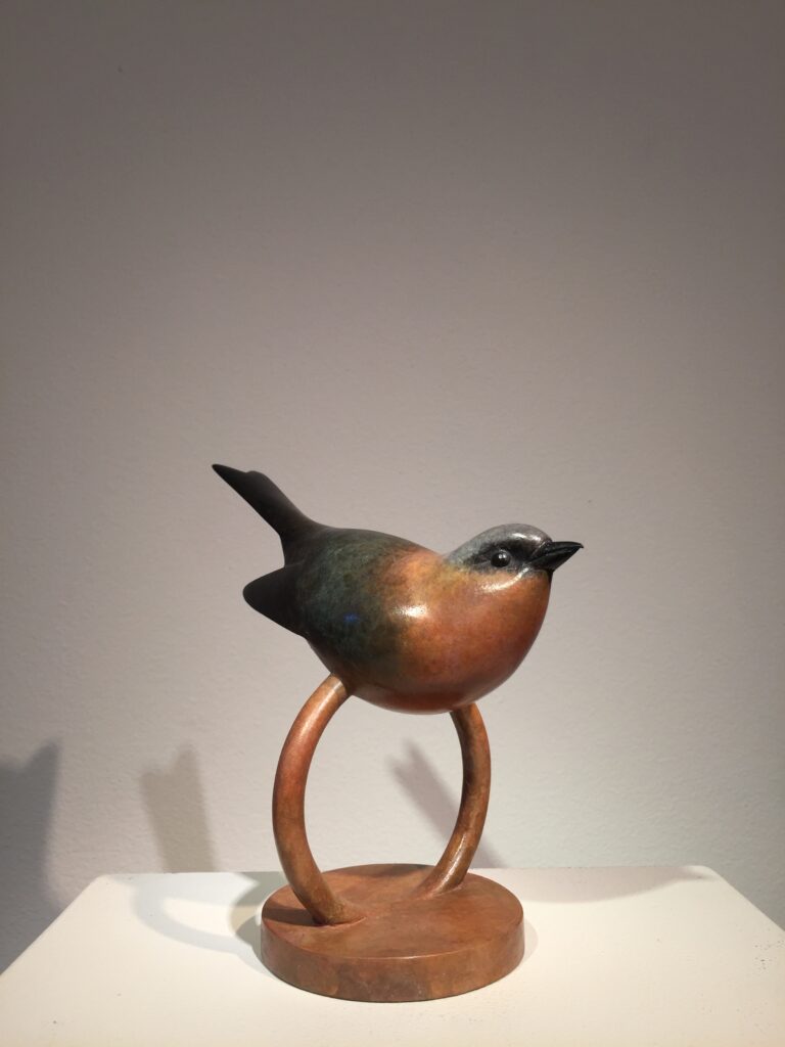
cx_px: 392
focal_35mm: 29
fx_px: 877
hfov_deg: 48.2
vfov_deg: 61.7
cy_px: 524
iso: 40
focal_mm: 4.15
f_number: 2.2
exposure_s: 1/100
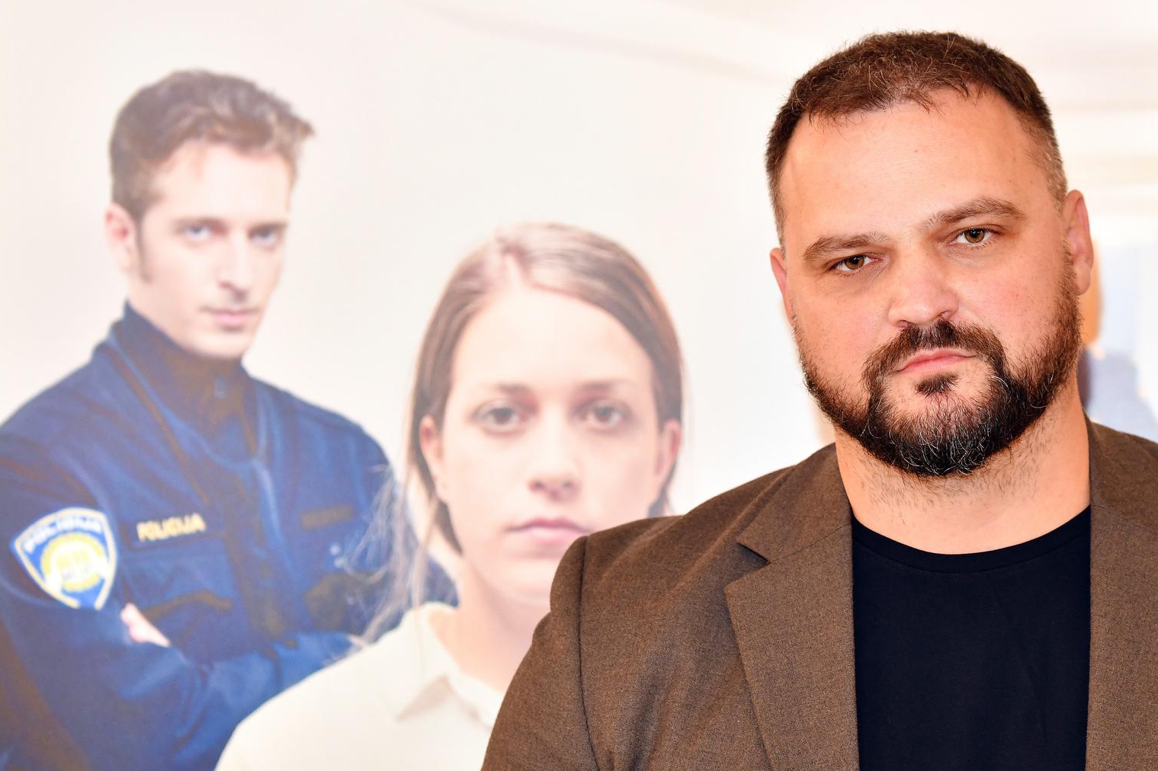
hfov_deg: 17.4
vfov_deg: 11.6
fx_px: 3795
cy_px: 398
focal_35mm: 118
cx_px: 569
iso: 1600
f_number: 5
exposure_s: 1/60
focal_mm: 112
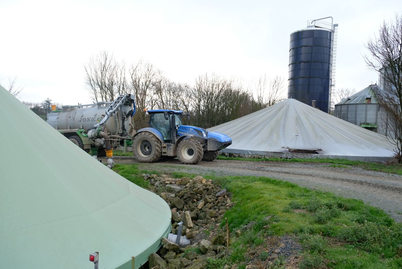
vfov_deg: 48.0
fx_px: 302
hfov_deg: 67.3
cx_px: 201
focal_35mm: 27
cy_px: 134
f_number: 5
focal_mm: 18
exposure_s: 1/140
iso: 200
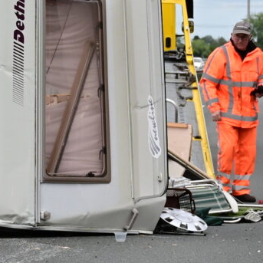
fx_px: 2286
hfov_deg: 6.6
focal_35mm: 266
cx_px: 201
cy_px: 206
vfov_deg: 6.6
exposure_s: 1/1600
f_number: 4
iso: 200
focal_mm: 42
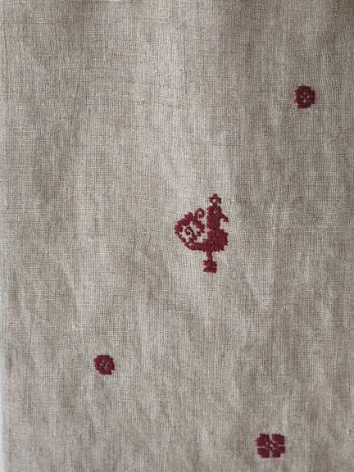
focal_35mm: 74
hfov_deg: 19.9
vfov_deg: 26.3
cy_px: 252
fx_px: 1009
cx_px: 207
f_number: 2
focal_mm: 7.1
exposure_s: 1/100
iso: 1206
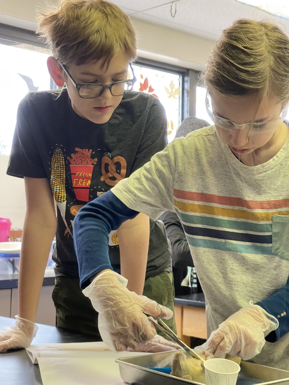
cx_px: 144
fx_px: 712
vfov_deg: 30.3
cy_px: 192
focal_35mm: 64
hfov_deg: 22.9
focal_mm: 7.5
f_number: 2.2
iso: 400
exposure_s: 1/60
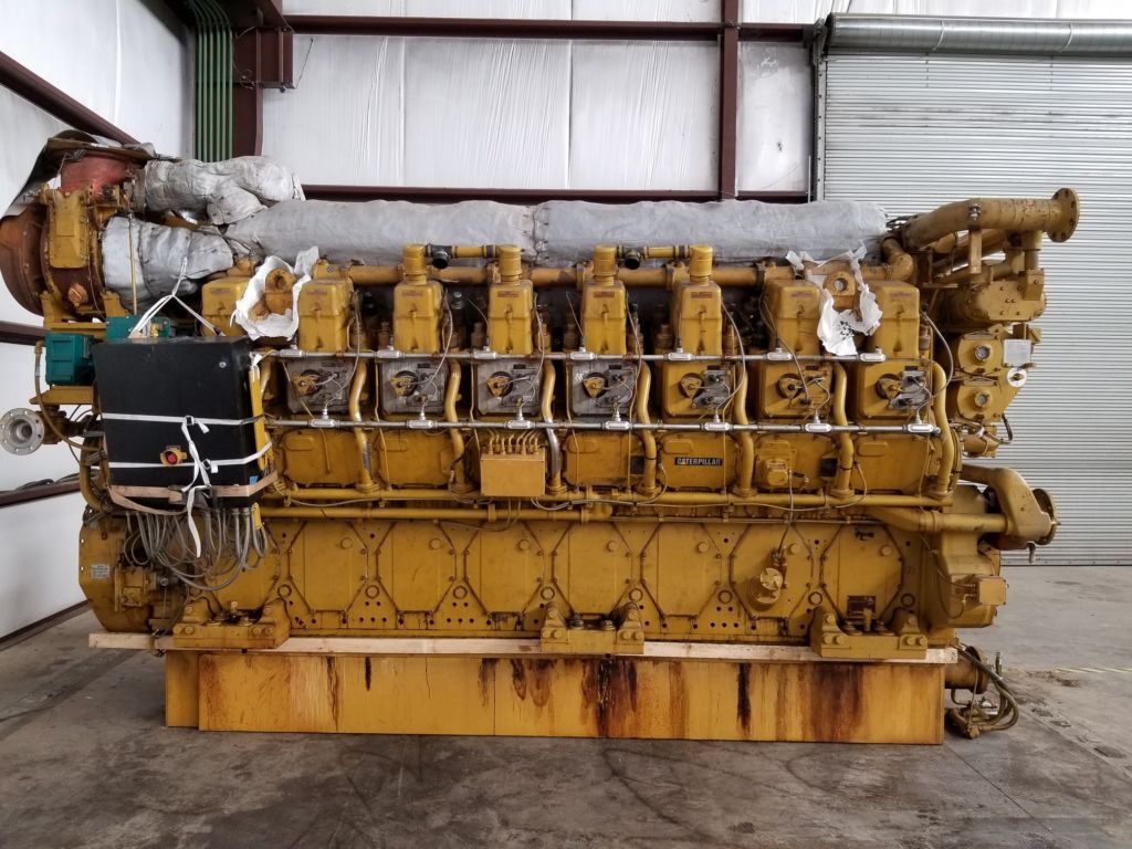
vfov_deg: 53.1
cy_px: 424
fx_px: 850
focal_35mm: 26
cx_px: 566
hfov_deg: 67.3
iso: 125
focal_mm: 4.25
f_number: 1.7
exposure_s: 1/60
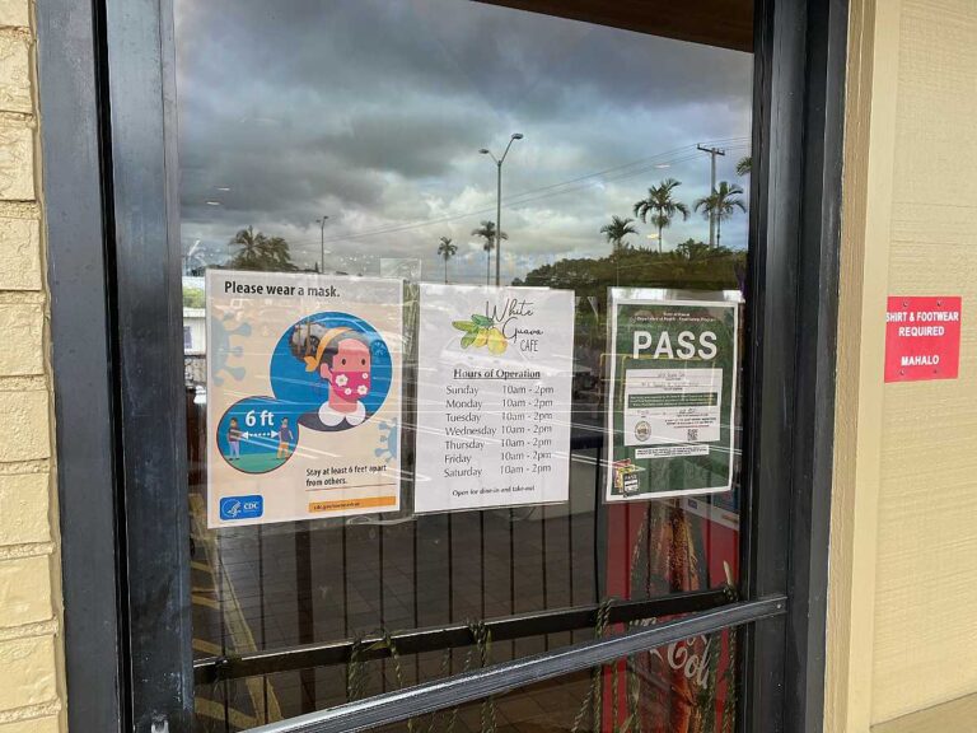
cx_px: 488
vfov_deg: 53.1
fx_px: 734
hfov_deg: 67.3
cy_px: 366
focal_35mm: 26
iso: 32
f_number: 1.8
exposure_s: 1/185
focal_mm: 4.2
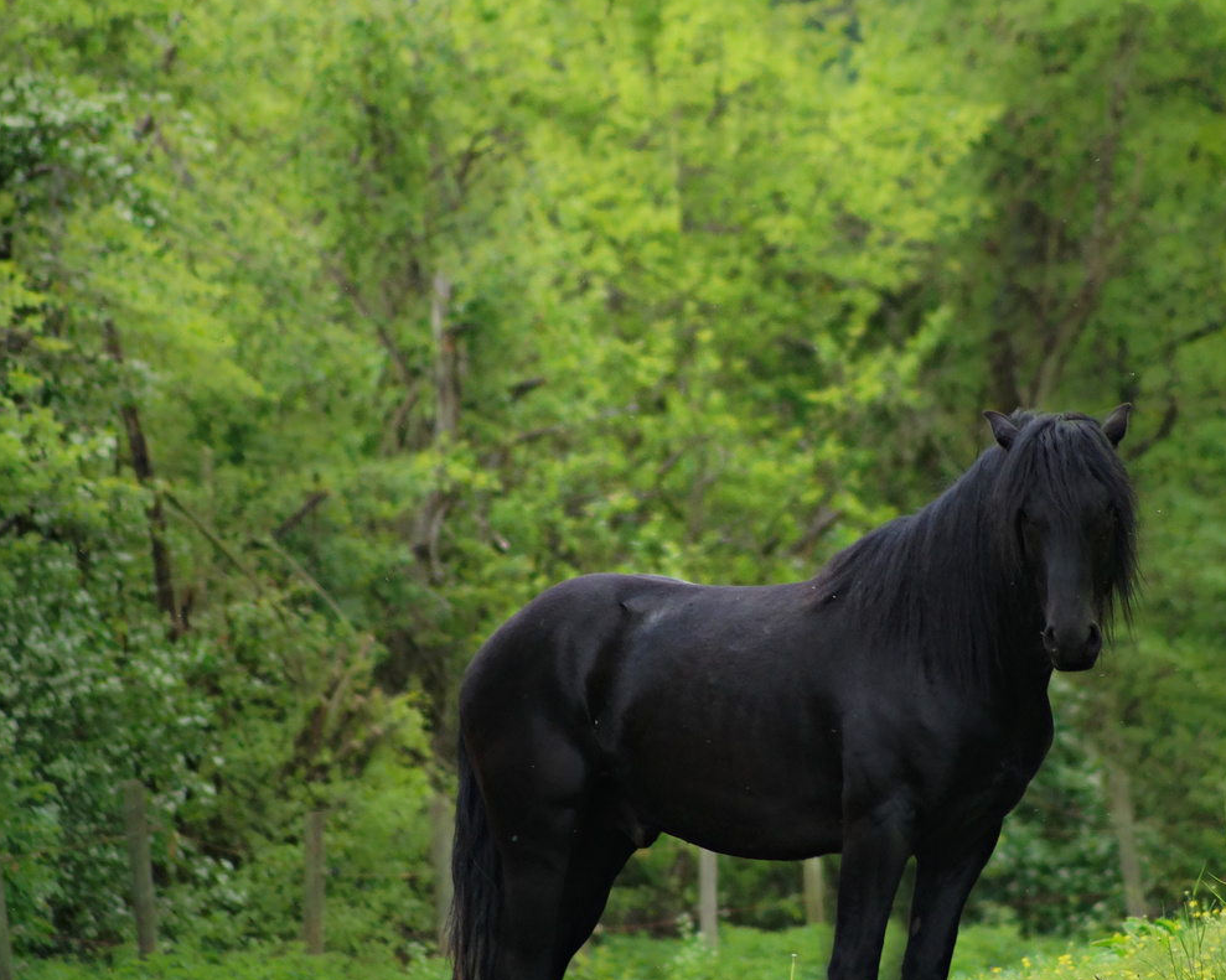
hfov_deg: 2.8
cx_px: 717
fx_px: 25143
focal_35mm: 693
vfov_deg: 2.2
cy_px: 525
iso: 640
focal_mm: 300
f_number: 5.6
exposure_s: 1/500
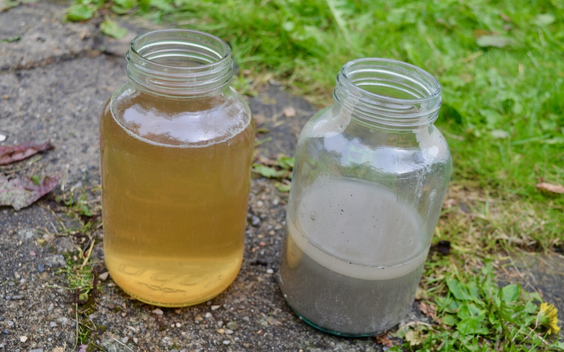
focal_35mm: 45
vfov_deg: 28.9
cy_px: 174
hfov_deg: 44.8
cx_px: 281
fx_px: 684
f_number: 5.6
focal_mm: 29
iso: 125
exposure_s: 1/125
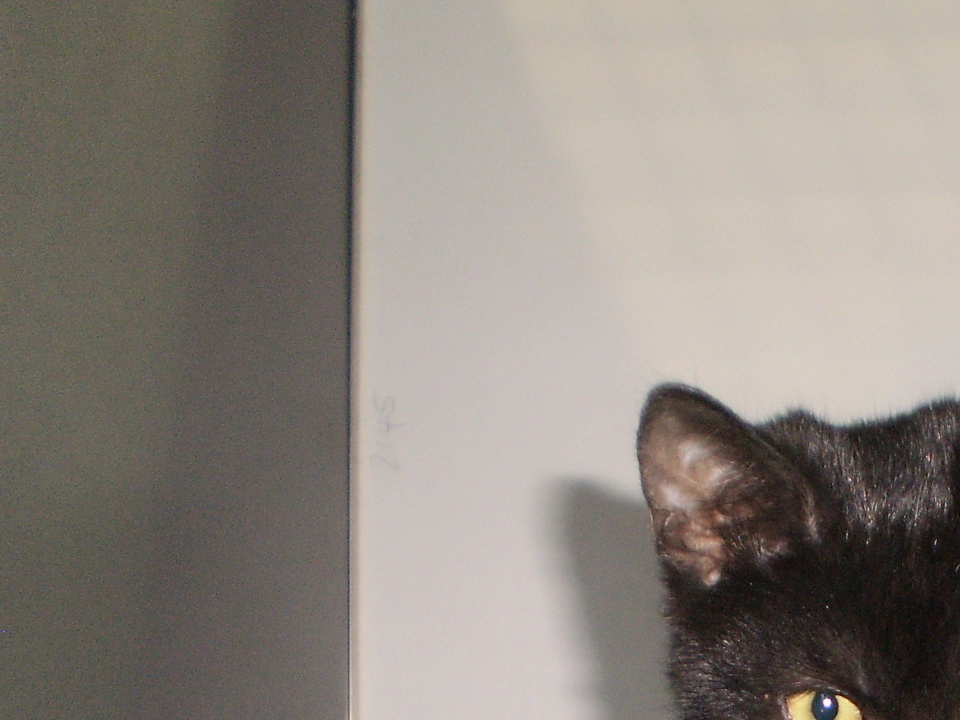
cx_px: 923
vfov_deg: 19.0
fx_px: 2080
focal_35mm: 75
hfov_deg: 25.0
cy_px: 746
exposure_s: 1/30
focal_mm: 6.3
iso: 125
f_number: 3.1
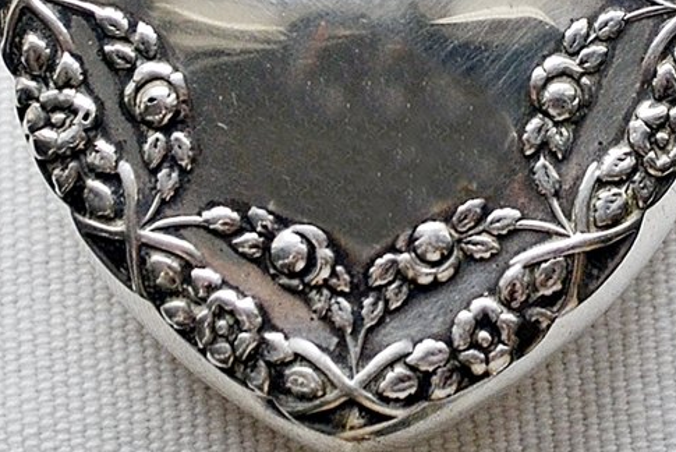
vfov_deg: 19.7
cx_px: 390
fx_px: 1278
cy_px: 58
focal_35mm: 68
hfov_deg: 29.6
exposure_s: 1/60
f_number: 5.6
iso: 400
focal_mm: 22
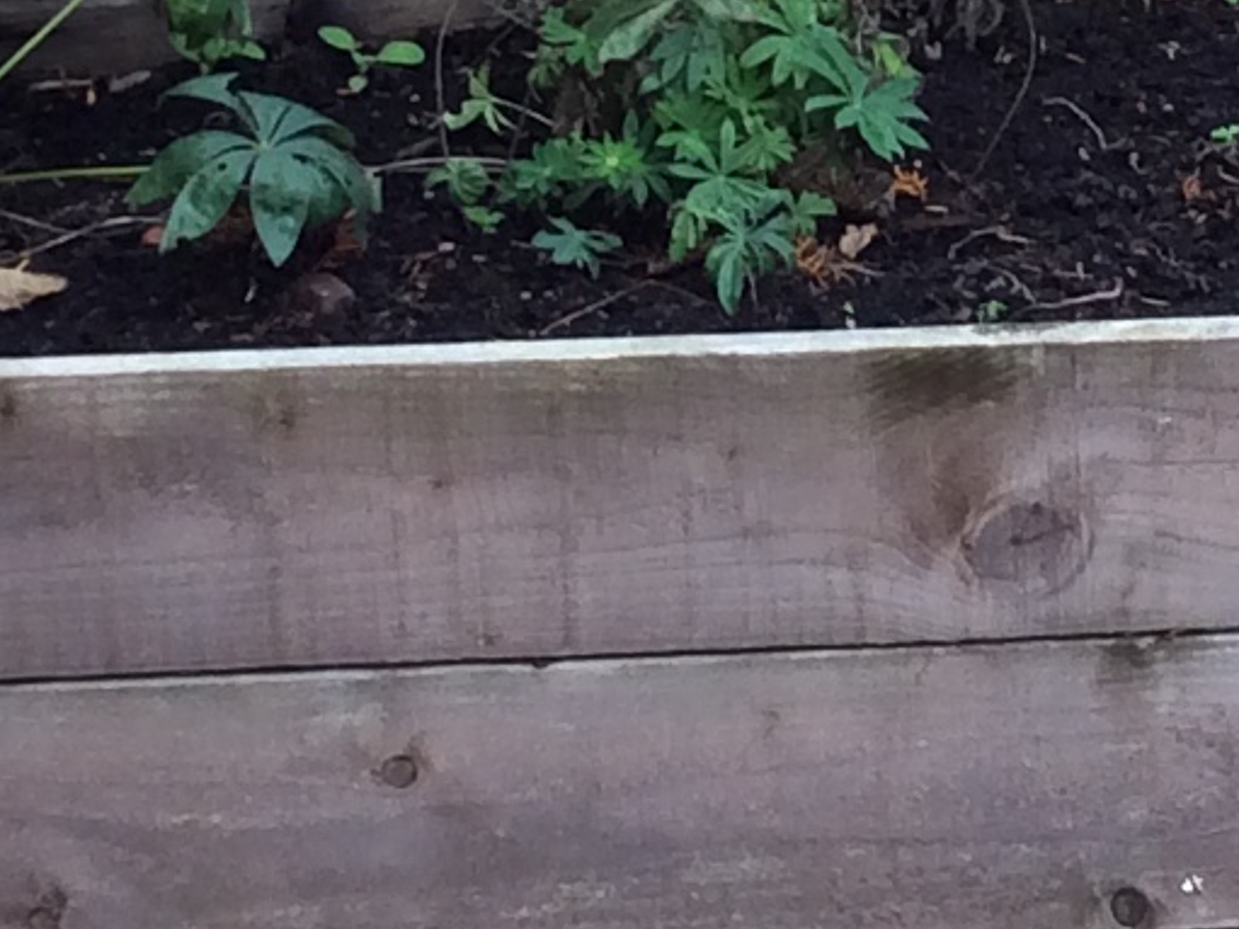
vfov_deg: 9.1
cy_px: -170
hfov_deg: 12.0
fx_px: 5797
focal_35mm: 162
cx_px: 1300
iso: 32
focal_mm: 3.3
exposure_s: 1/156
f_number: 2.4
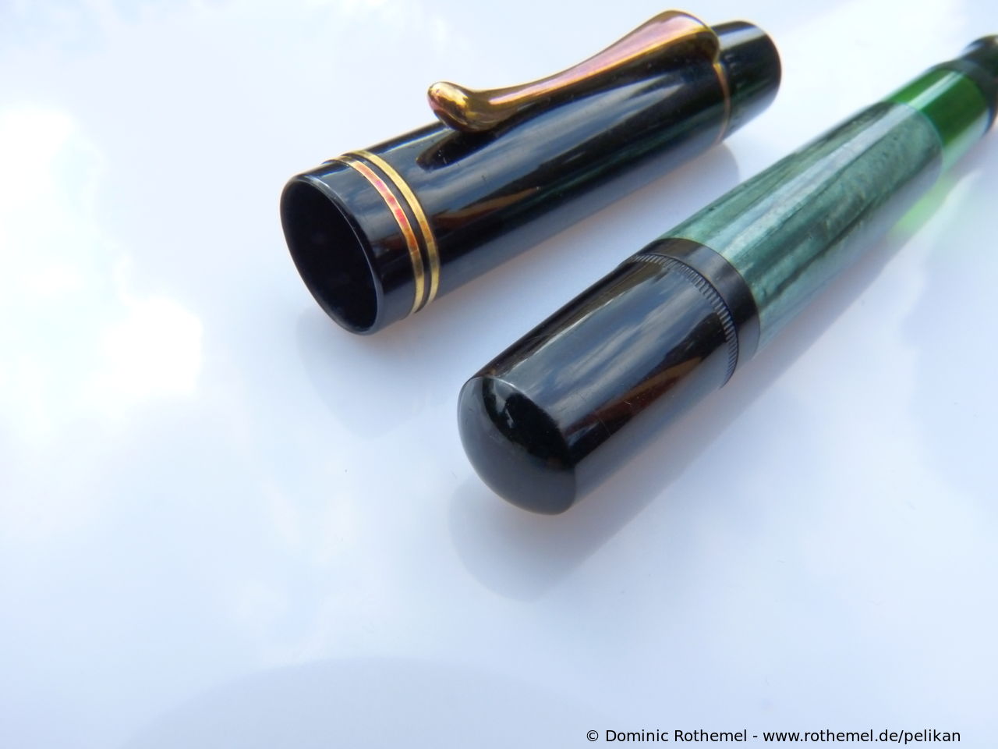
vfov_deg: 54.9
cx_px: 499
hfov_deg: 69.4
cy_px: 374
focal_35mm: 25
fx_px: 721
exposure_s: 1/125
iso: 400
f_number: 8
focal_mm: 4.5
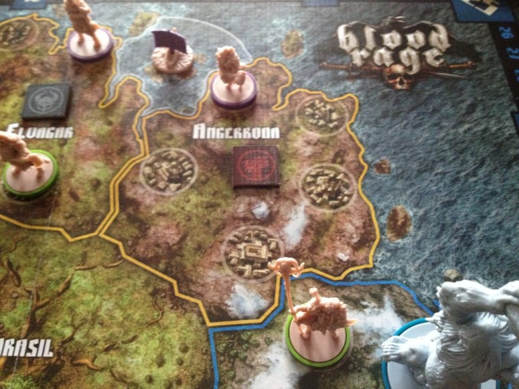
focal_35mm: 35
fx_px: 525
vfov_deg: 40.7
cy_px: 194
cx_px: 260
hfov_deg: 52.6
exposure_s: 1/17
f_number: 2.4
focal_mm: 4.28
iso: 400
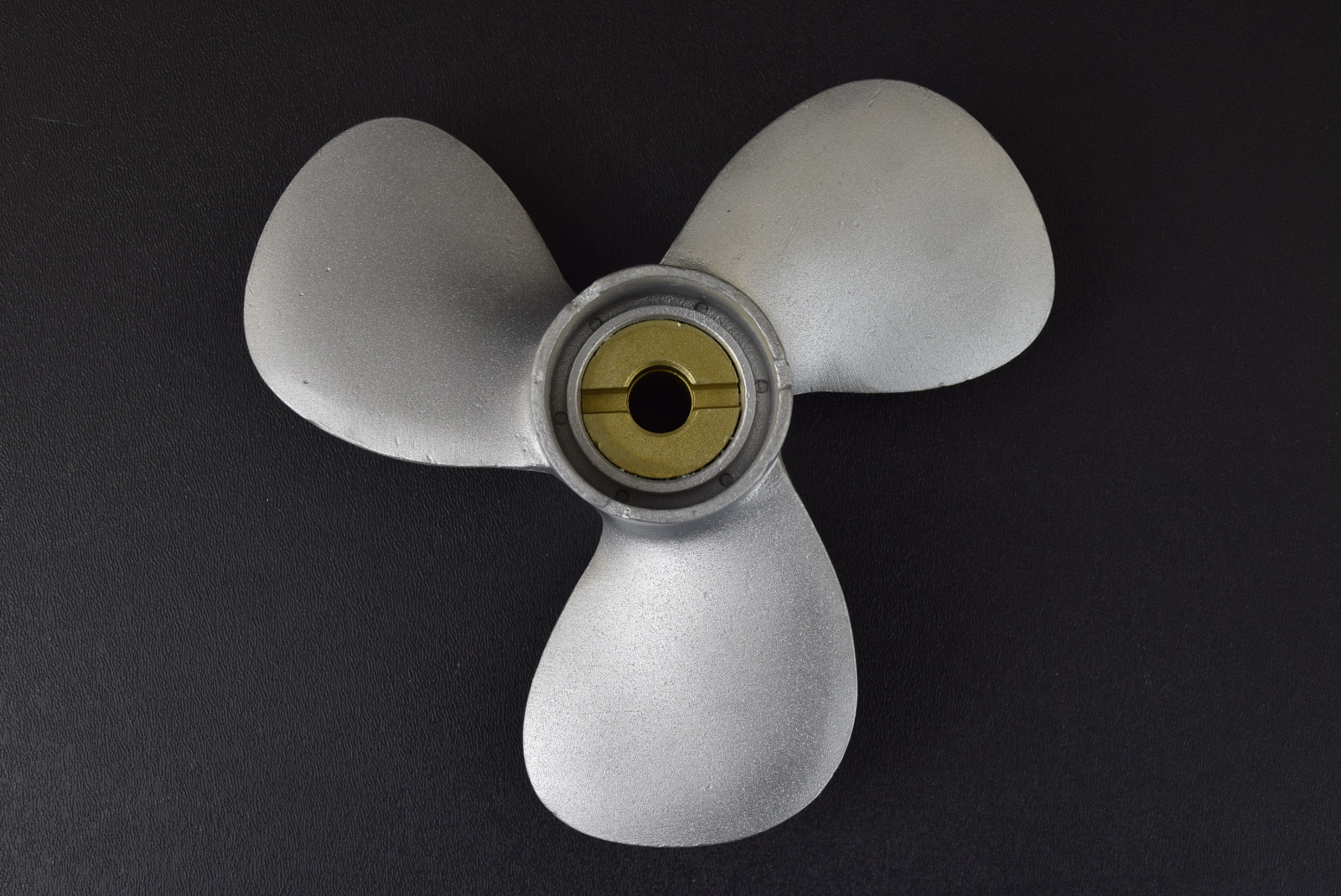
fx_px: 1510
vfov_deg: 33.1
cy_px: 448
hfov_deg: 47.9
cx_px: 670
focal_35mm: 40
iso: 320
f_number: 8
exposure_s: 1/250
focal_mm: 27
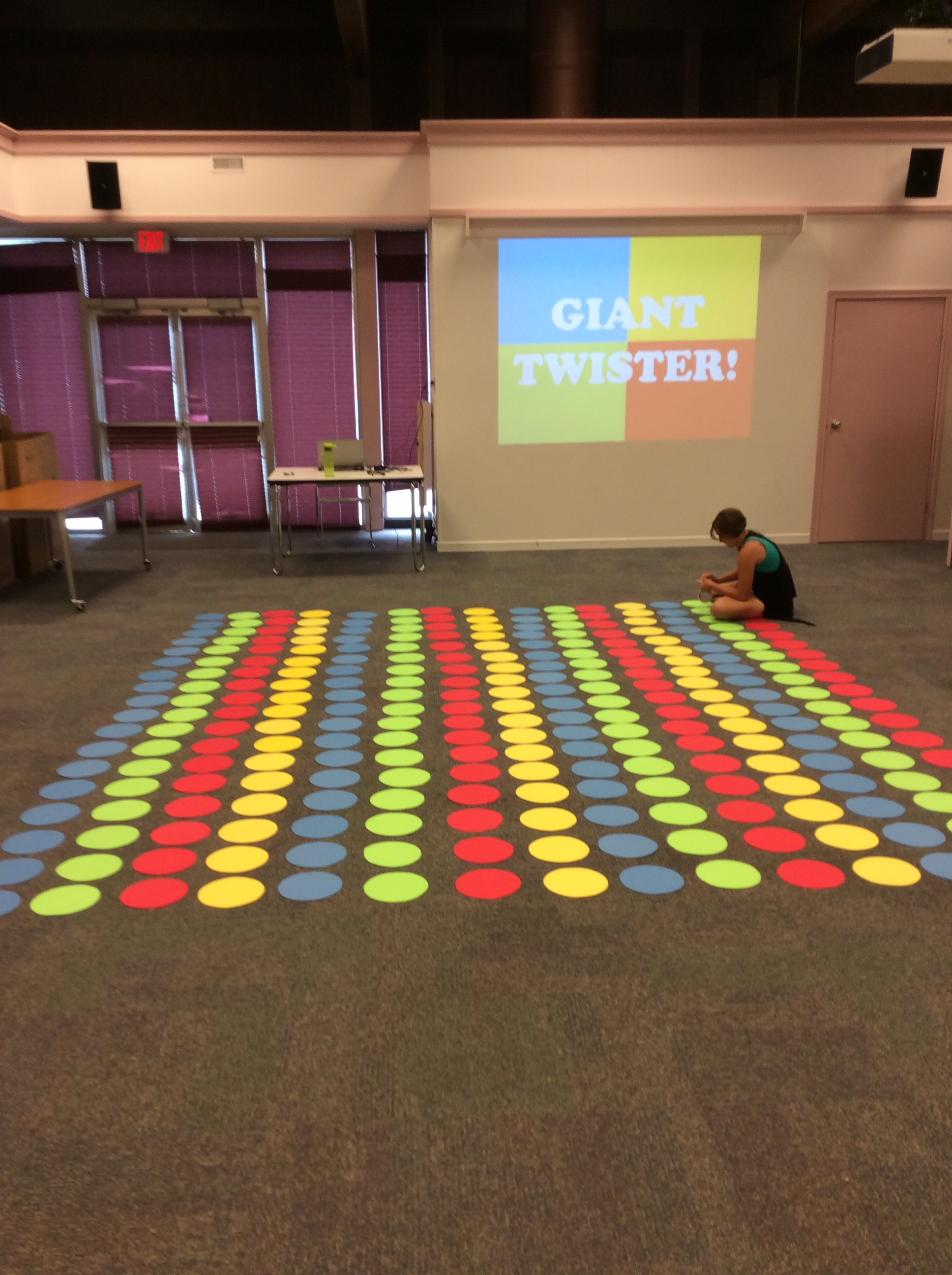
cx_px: 476
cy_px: 638
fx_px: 1177
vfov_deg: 56.9
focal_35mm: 32
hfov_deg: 44.1
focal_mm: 3.3
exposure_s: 1/24
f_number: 2.4
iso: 40
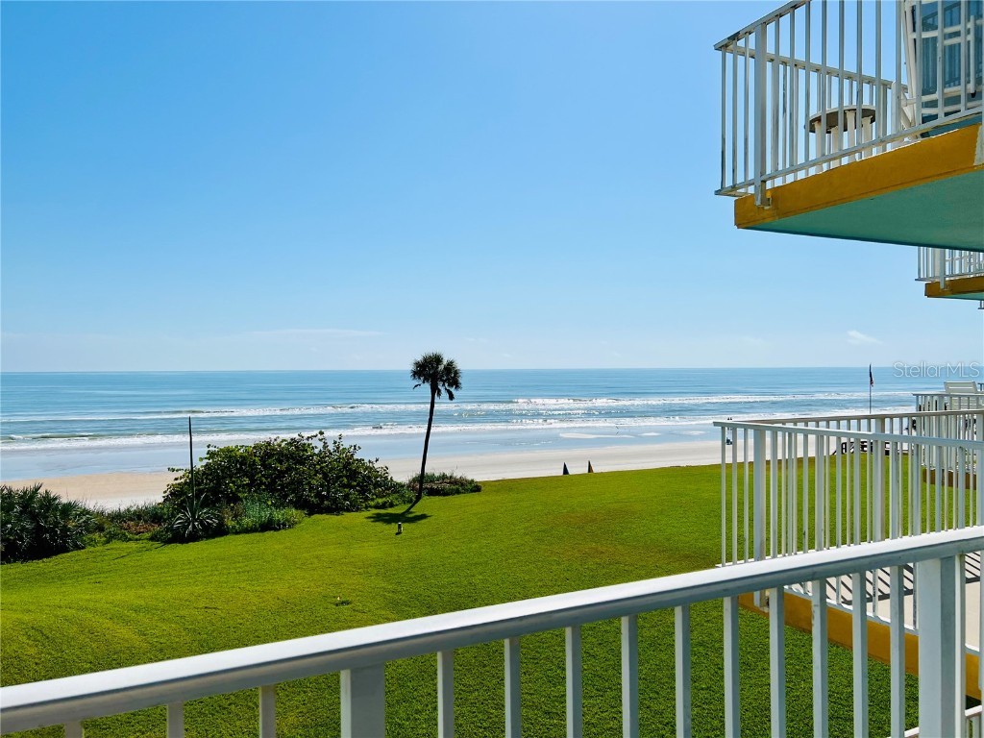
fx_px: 739
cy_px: 369
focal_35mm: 26
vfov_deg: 53.1
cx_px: 492
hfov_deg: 67.3
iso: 50
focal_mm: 5.7
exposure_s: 1/14286
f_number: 1.5
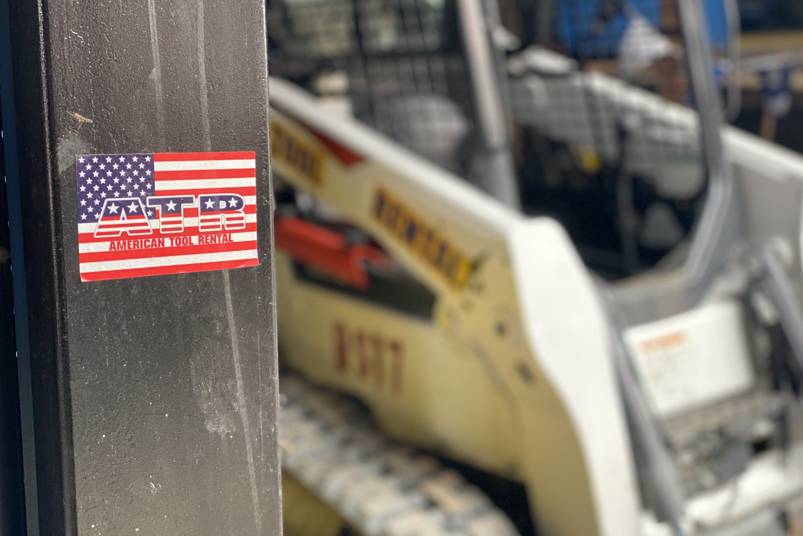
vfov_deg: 24.6
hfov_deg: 36.2
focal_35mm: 55
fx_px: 1227
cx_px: 404
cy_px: 278
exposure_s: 1/122
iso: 250
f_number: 2
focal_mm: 6
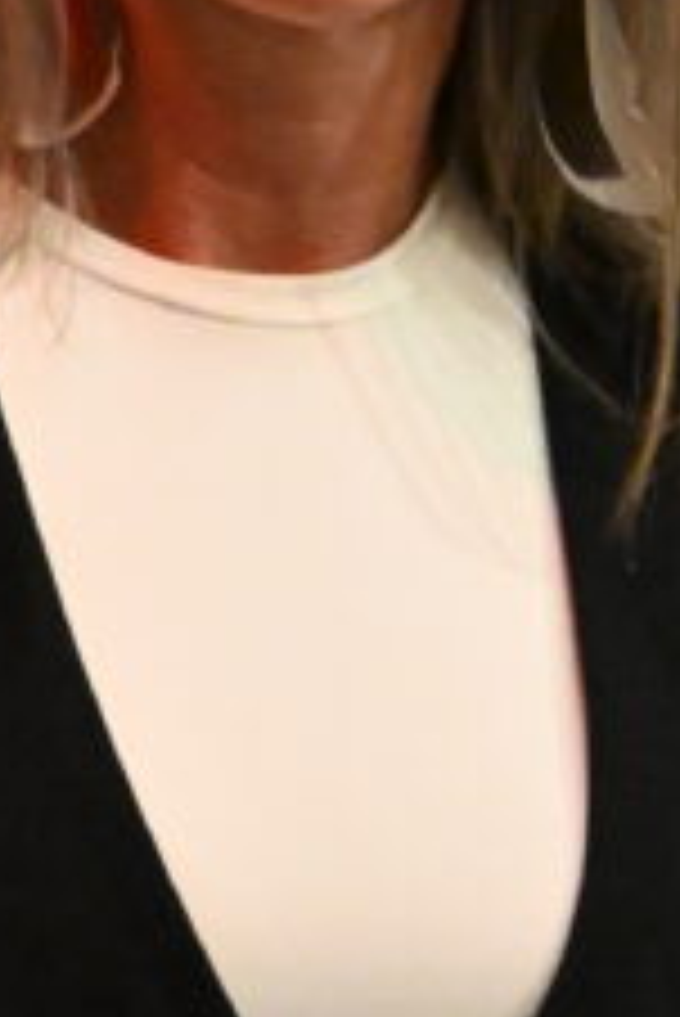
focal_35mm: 382
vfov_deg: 5.4
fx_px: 10806
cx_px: 1378
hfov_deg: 3.6
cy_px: 1346
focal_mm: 50
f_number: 4.5
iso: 12800
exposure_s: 1/60
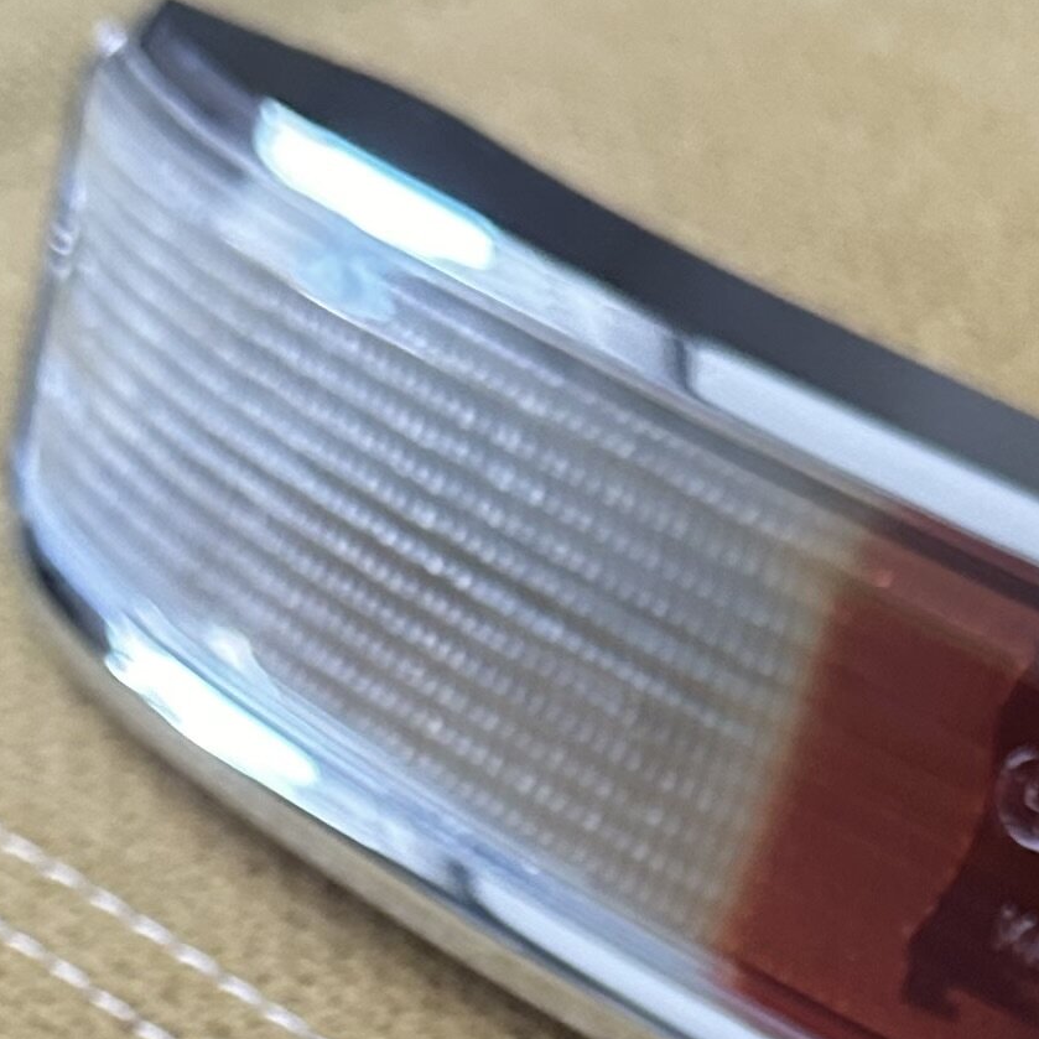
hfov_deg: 16.8
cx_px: 931
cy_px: 1538
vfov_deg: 15.7
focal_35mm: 102
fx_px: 3464
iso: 640
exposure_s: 1/60
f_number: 1.78
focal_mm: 6.86
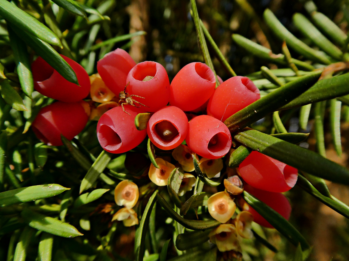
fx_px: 242
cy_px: 130
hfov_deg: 71.6
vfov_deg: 56.8
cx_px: 174
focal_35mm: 24
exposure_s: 1/800
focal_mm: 4.3
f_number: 3.3
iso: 80
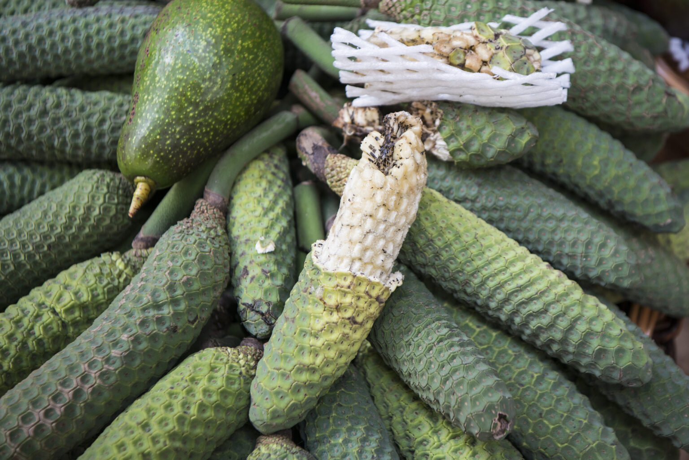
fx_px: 1340
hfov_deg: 28.8
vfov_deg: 19.5
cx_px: 344
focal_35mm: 70
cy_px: 230
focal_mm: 70
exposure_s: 1/400
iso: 800
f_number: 4
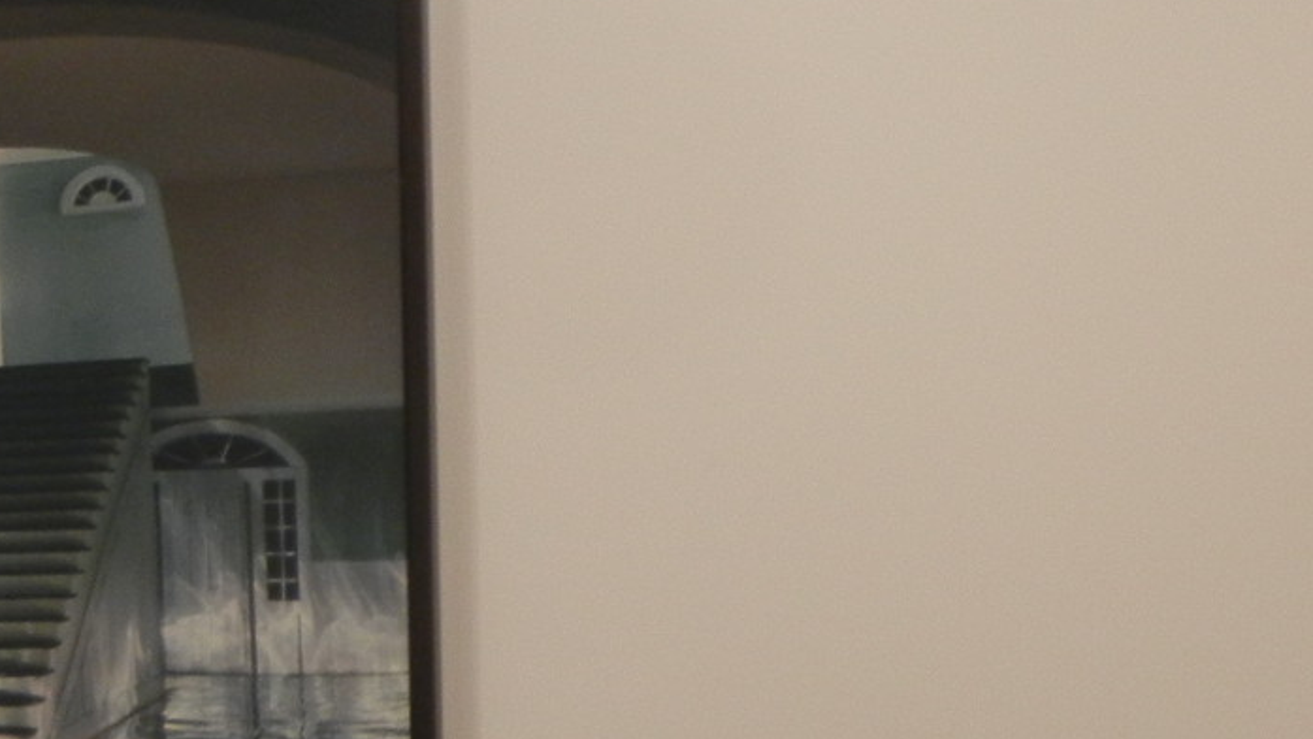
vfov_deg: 12.6
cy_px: 515
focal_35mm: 96
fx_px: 3342
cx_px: 1136
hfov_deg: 21.8
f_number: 3.5
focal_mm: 5.4
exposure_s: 1/30
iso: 190
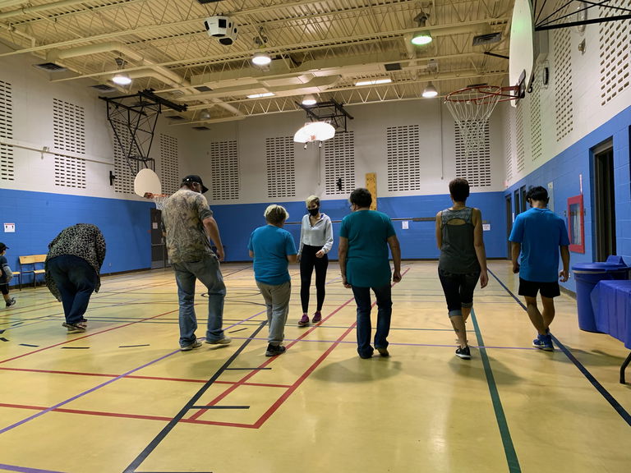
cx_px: 316
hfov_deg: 67.3
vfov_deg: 53.1
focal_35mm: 26
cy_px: 236
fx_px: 474
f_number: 1.8
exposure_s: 1/60
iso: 160
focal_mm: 4.25
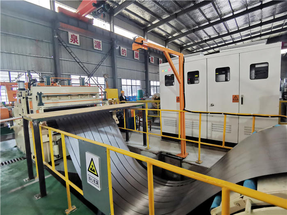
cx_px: 144
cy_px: 108
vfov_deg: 74.7
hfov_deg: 91.0
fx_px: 141
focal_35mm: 17
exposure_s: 1/33.3
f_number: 2.2
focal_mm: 2.26
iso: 400
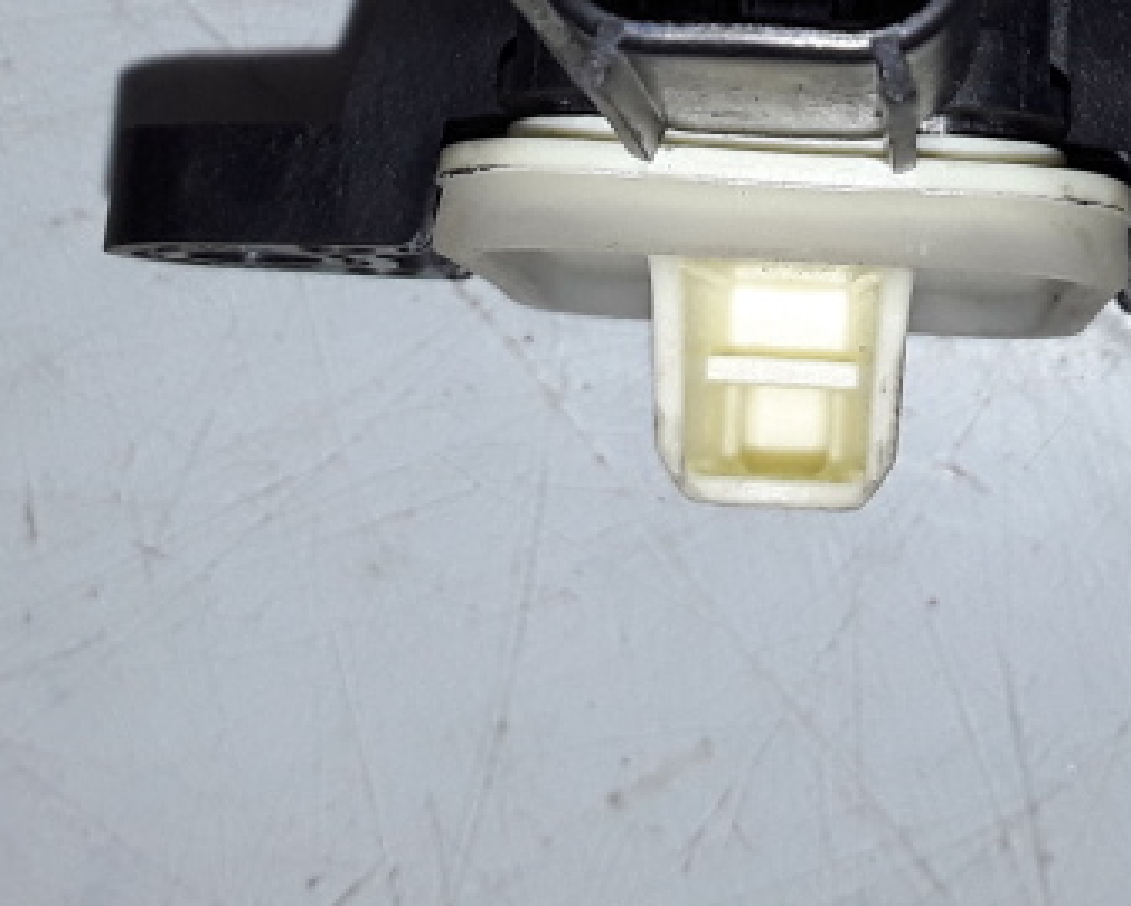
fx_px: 2679
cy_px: -336
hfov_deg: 23.6
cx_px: 832
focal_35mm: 80
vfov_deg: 17.7
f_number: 1.9
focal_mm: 2.91
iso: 40
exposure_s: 1/436
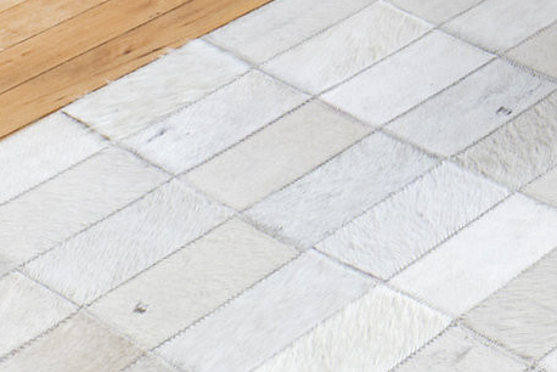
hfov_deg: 11.9
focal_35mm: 110
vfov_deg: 8.3
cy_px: -1022
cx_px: 1568
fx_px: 1703
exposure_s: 1/13
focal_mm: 14
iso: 250
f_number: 5.6
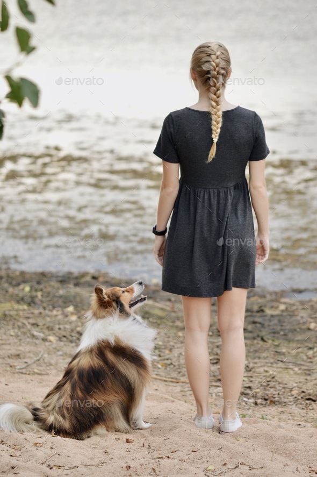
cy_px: 238
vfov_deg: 15.2
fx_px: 1786
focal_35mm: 135
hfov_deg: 10.1
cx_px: 158
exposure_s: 1/200
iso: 100
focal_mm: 90
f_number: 3
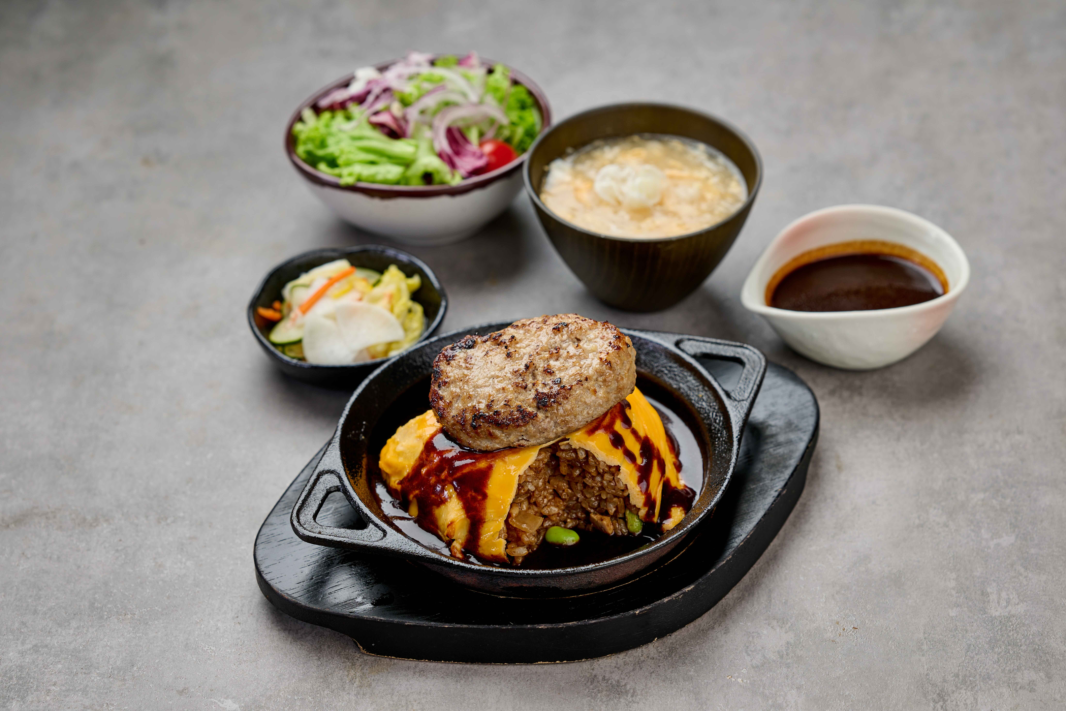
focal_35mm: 85
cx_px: 533
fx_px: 2517
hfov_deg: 23.9
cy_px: 356
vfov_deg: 16.1
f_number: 5
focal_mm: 85
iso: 64
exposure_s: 1/200
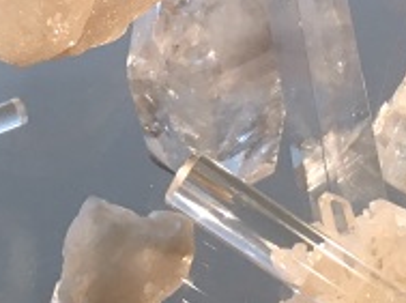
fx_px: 1206
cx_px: 120
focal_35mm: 103
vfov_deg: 14.2
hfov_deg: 19.0
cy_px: 54
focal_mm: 4.15
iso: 32
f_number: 2.2
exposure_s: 1/33
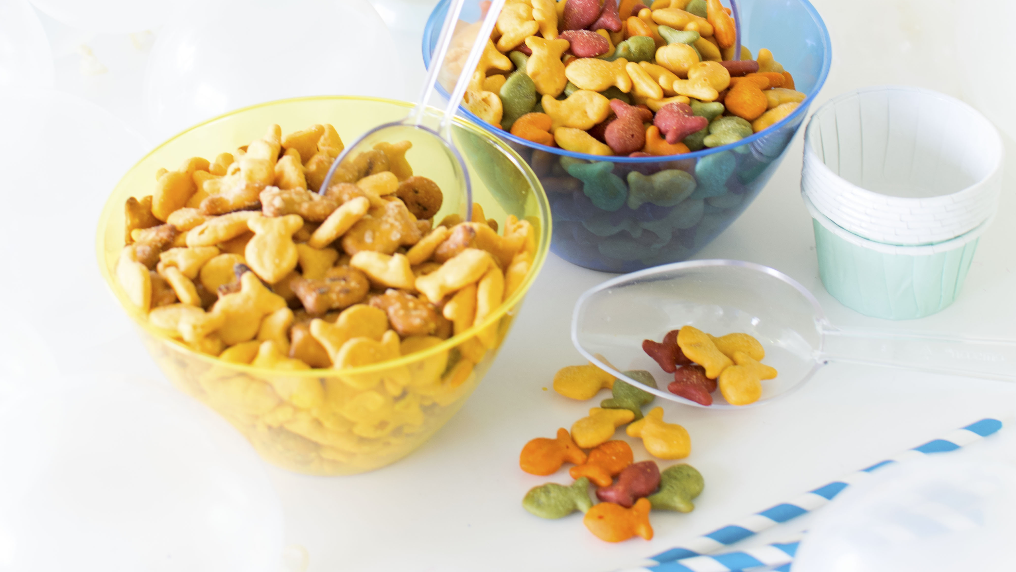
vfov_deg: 14.5
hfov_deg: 25.7
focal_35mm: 83
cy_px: 56
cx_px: 509
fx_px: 2230
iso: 200
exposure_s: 1/25
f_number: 3.5
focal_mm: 35
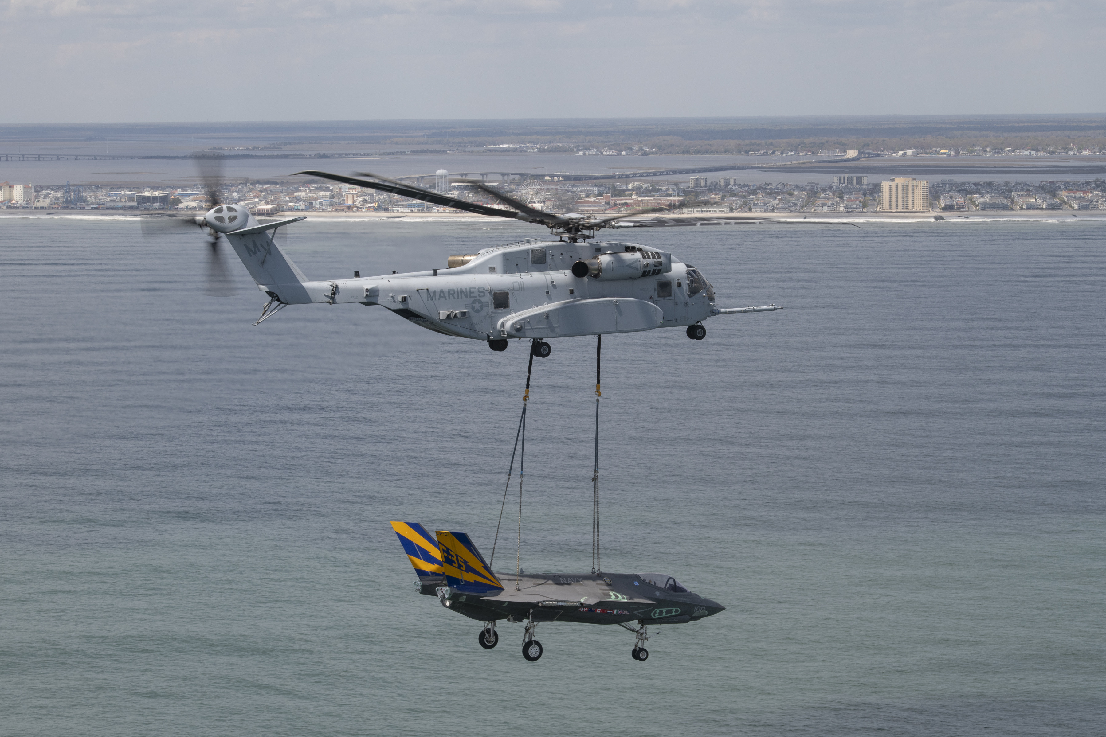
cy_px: 368
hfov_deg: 22.6
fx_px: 2765
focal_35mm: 90
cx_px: 553
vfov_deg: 15.2
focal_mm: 90
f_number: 18
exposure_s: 1/160
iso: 200
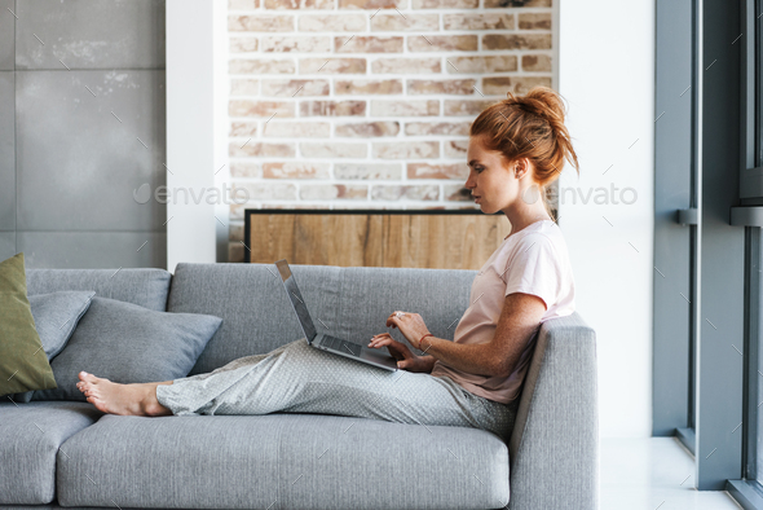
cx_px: 382
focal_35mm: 55
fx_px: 1166
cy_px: 255
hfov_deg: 36.2
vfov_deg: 24.6
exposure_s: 1/500
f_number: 1.8
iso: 500
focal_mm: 55
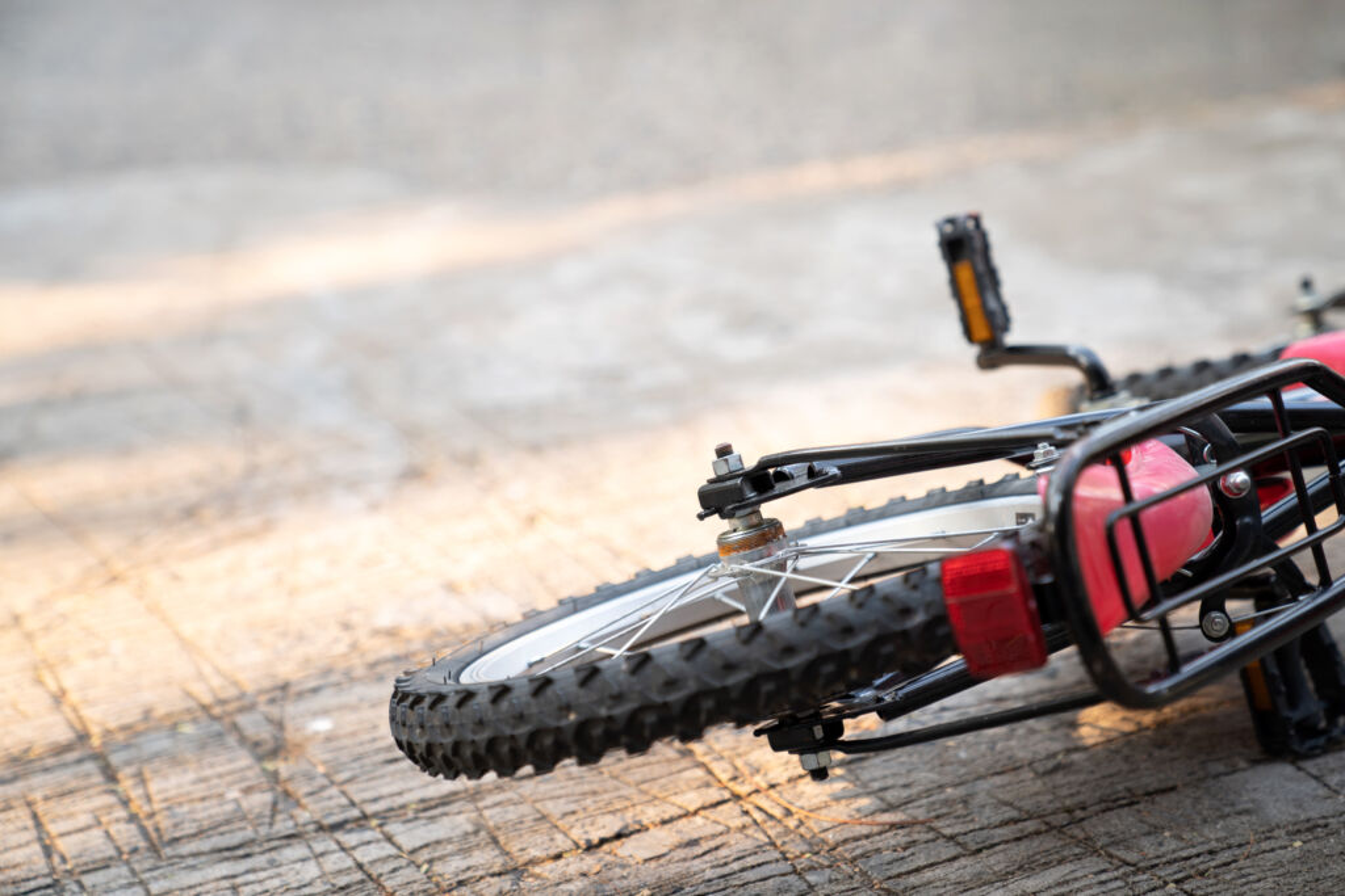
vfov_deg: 19.5
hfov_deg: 28.8
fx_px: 2615
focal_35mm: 70
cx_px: 672
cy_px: 448
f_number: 2.8
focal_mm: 70
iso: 200
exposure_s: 1/160
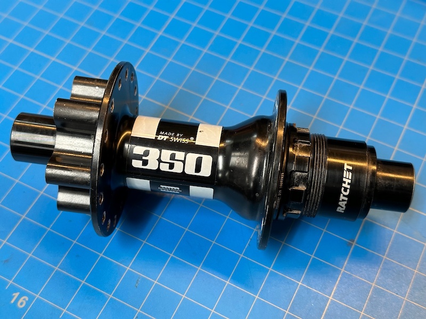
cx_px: 213
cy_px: 160
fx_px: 591
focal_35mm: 48
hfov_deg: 39.7
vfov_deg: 30.3
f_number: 1.78
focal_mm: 6.86
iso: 200
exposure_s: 1/60
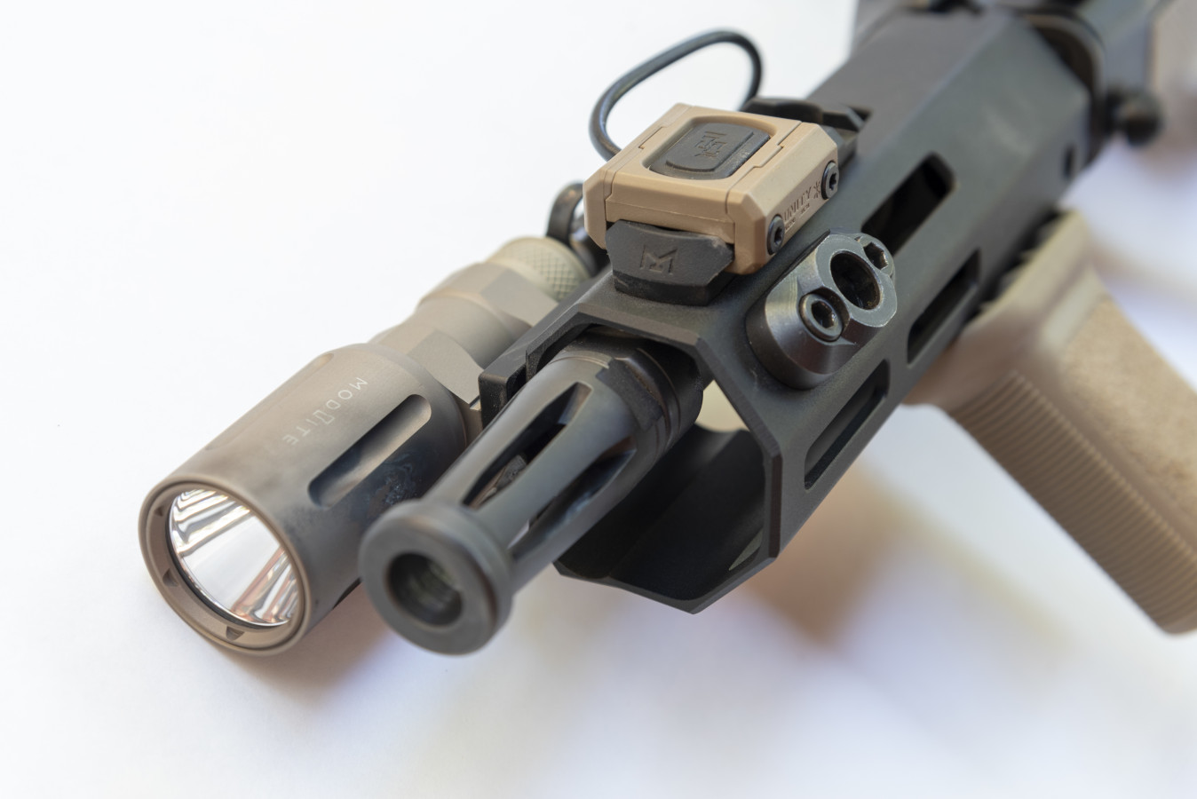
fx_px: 2728
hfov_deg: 24.8
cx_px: 598
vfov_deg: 16.7
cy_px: 400
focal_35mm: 82
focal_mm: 82
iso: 400
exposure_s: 1/8
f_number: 7.1
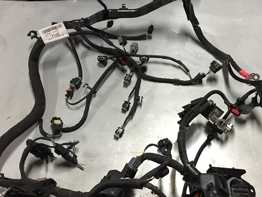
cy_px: 112
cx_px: 155
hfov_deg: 44.6
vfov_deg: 34.3
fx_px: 318
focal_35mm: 42
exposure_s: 1/33
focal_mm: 4.15
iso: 160
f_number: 2.2
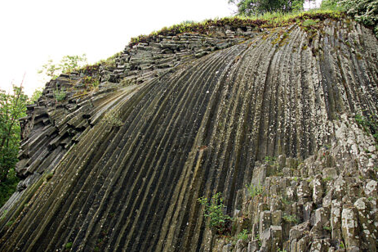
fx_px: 294
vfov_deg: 46.3
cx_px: 192
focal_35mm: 28
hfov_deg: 65.5
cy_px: 126
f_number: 4
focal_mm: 18
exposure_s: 1/500
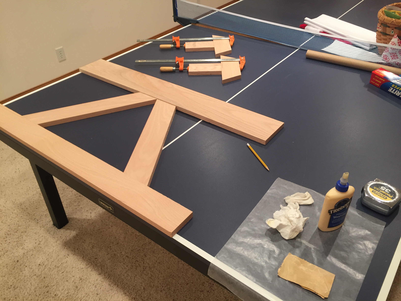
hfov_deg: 61.7
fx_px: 336
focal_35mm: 29
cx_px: 200
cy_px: 150
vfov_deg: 48.2
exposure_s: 1/30
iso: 80
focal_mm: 4.15
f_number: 2.2
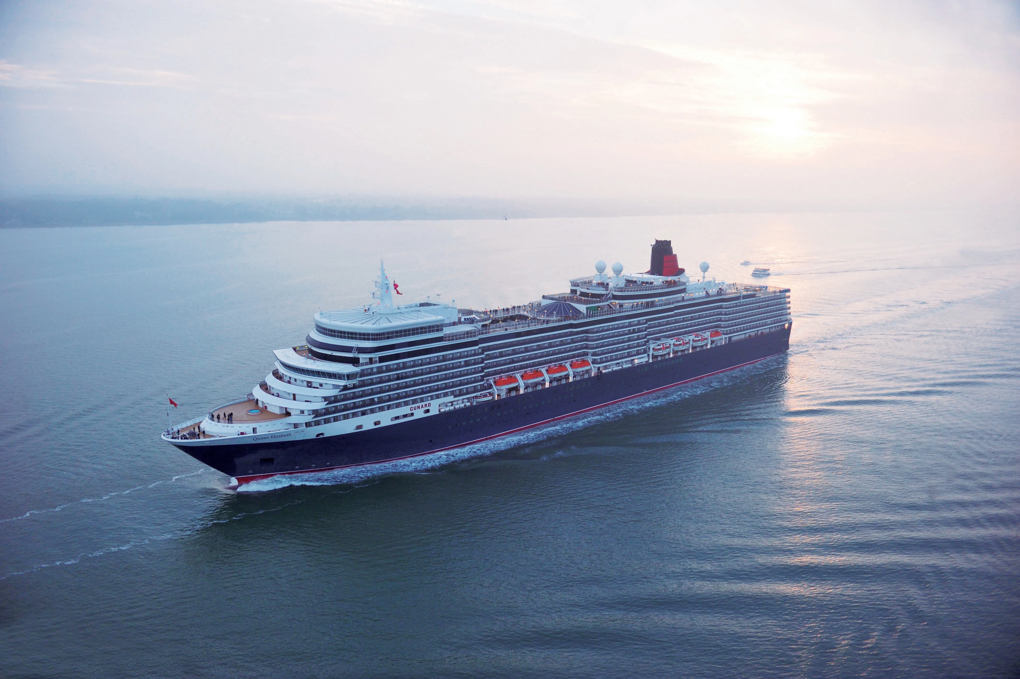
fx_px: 793
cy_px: 340
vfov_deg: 46.3
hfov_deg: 65.5
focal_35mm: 28
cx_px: 510
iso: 640
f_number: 2.8
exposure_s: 1/1600
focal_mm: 28
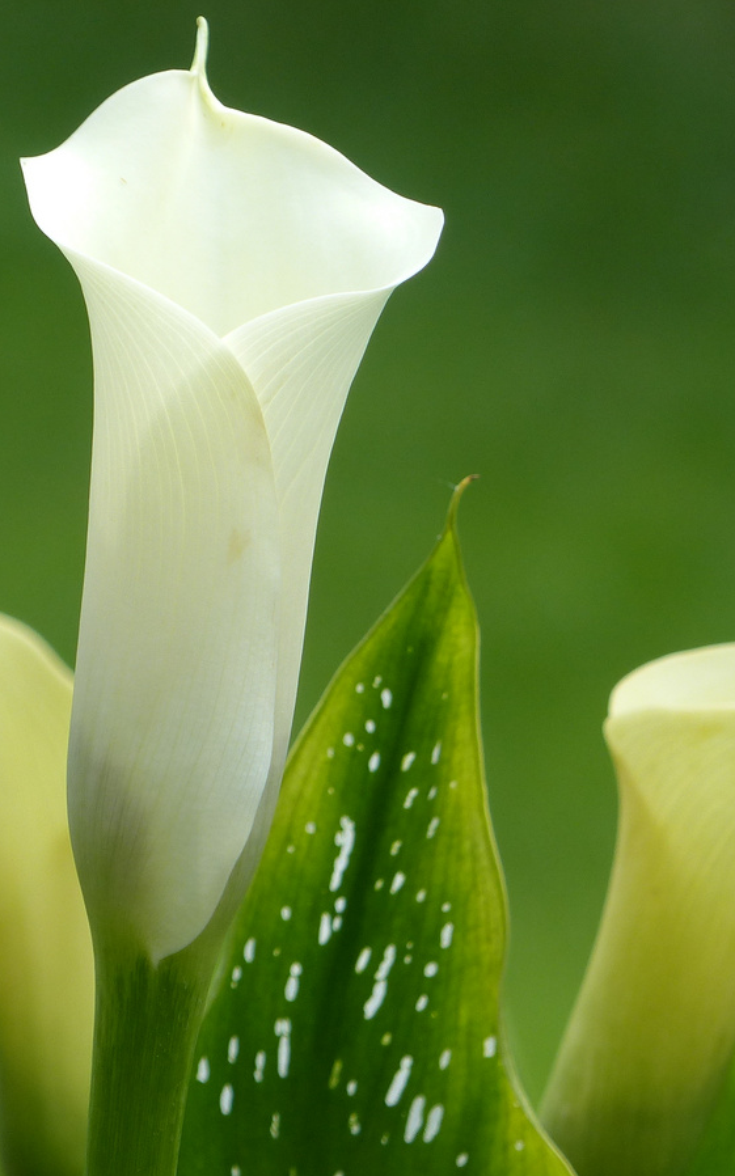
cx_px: 317
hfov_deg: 1.9
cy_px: 686
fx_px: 22506
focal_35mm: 702
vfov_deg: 3.0
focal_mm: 74.3
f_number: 4
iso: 100
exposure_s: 1/320
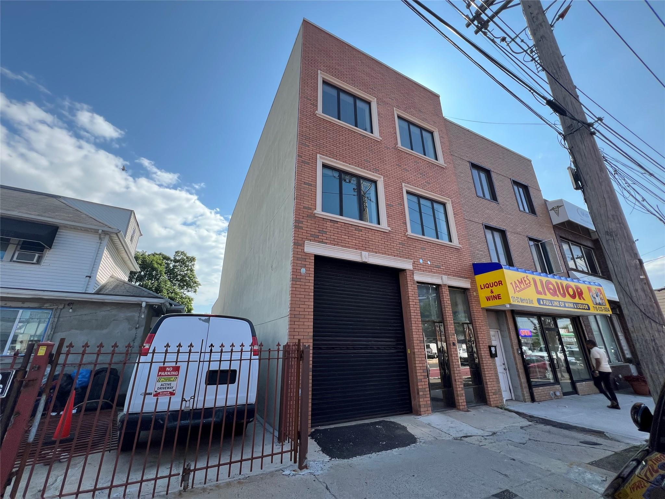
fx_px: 250
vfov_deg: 89.9
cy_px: 250
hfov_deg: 106.2
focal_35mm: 13
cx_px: 332
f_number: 1.8
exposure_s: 1/797
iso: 32
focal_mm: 1.57
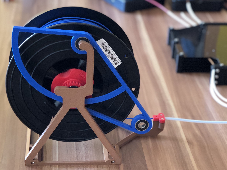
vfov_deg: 28.0
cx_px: 114
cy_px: 85
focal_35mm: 52
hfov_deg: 36.8
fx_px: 341
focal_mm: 6
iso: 125
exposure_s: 1/40
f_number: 2.4
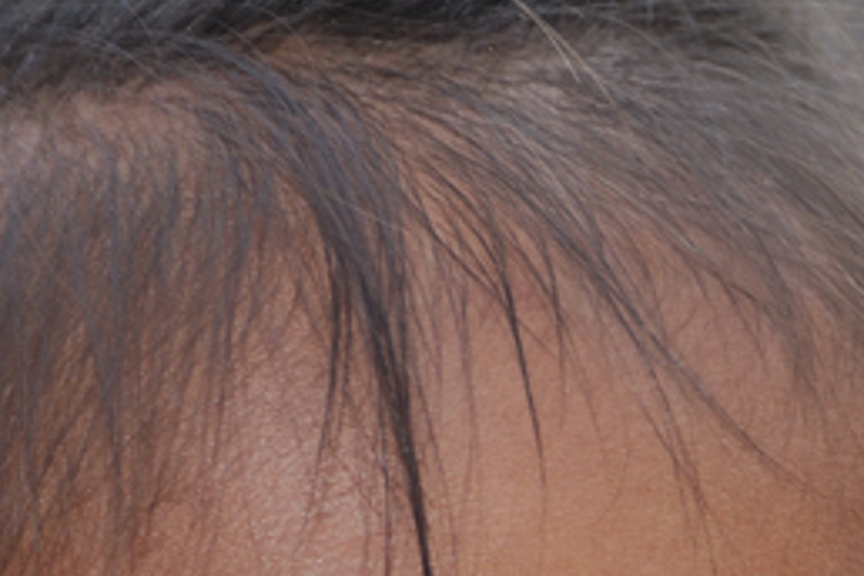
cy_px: 782
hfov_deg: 1.8
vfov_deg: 1.2
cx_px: 620
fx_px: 27910
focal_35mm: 1163
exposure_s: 1/60
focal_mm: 300
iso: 400
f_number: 5.6
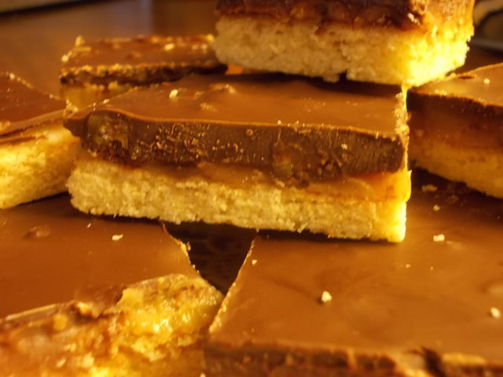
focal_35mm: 43
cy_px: 188
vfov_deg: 33.6
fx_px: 625
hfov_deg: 43.9
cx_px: 252
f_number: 3.3
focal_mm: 6.1
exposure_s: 1/6
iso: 200
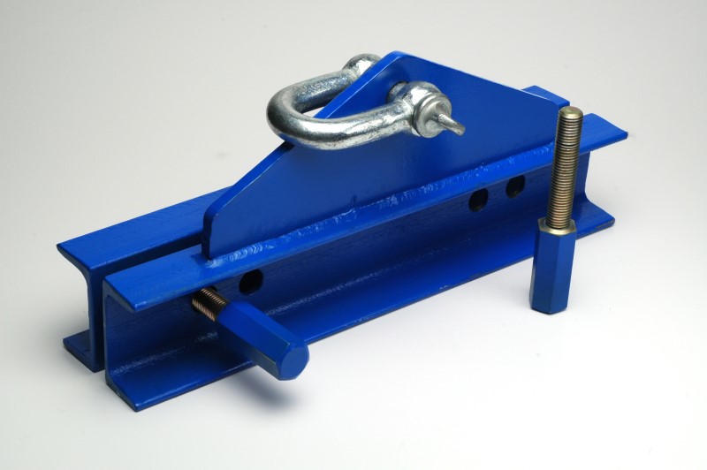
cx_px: 354
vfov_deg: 18.2
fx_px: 1472
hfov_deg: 27.0
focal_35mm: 75
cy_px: 235
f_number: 13
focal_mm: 50
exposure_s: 1
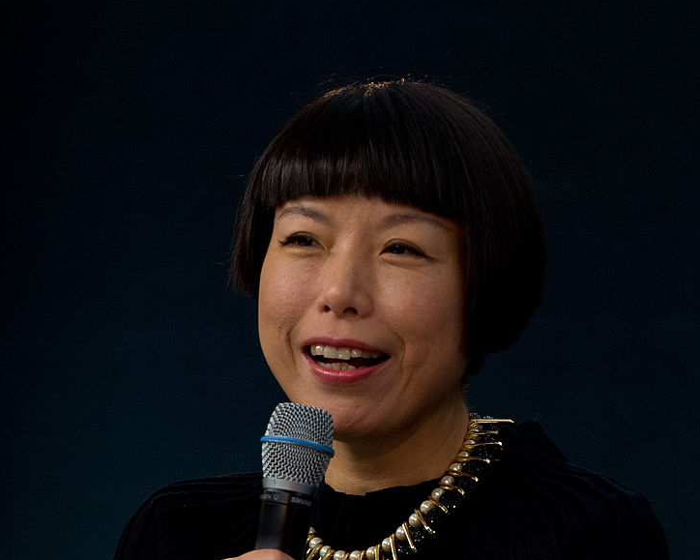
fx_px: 6442
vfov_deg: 5.0
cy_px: 508
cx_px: 353
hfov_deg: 6.2
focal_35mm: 311
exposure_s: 1/250
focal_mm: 200
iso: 1000
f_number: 4
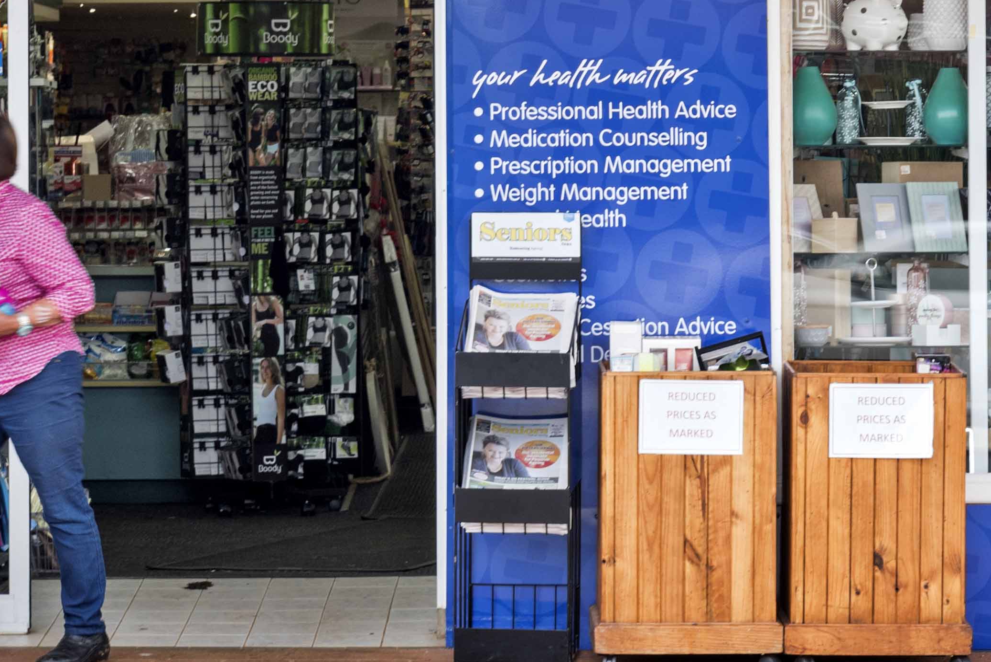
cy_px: -6
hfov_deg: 10.1
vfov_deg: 6.8
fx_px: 5591
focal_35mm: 203
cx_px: 815
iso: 320
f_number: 9
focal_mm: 70
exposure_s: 1/40
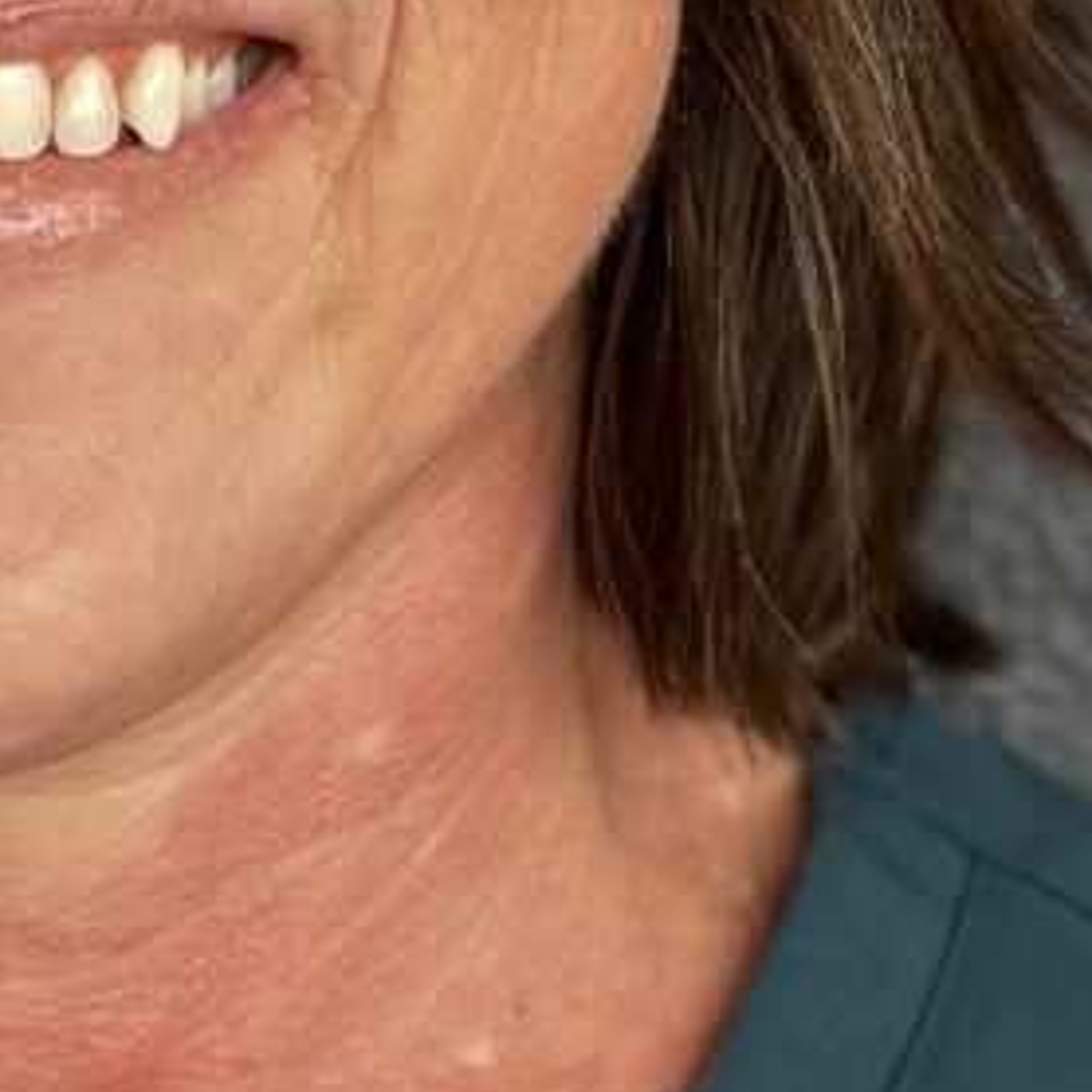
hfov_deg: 8.2
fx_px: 7566
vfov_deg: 8.2
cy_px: 801
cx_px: -4
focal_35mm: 212
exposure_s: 1/121
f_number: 1.6
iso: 100
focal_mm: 5.96
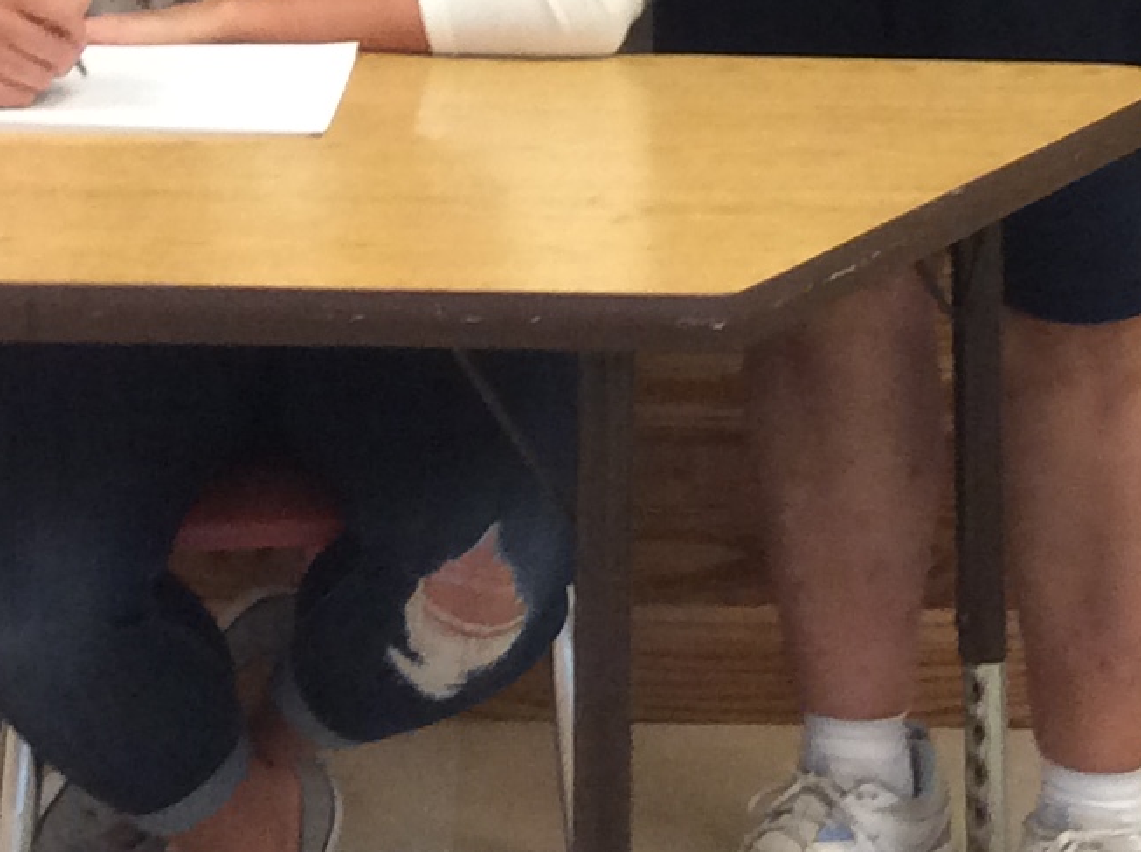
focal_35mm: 127
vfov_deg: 10.8
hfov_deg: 15.5
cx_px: 577
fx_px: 4181
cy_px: -728
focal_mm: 3.3
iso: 80
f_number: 2.4
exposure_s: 1/24
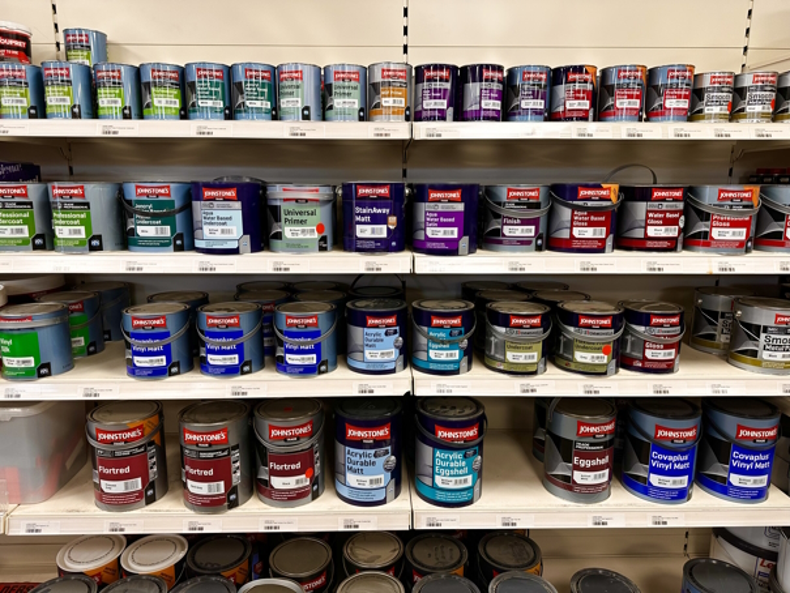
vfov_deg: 56.8
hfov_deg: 71.6
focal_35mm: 24
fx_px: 548
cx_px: 395
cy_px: 296
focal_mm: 6.86
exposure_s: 1/50
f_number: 1.78
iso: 125
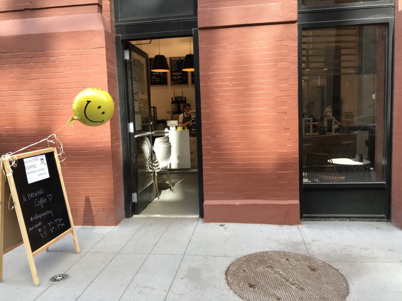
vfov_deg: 49.7
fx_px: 325
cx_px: 201
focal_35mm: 28
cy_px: 150
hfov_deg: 63.4
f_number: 1.8
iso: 32
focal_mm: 3.99
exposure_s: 1/120
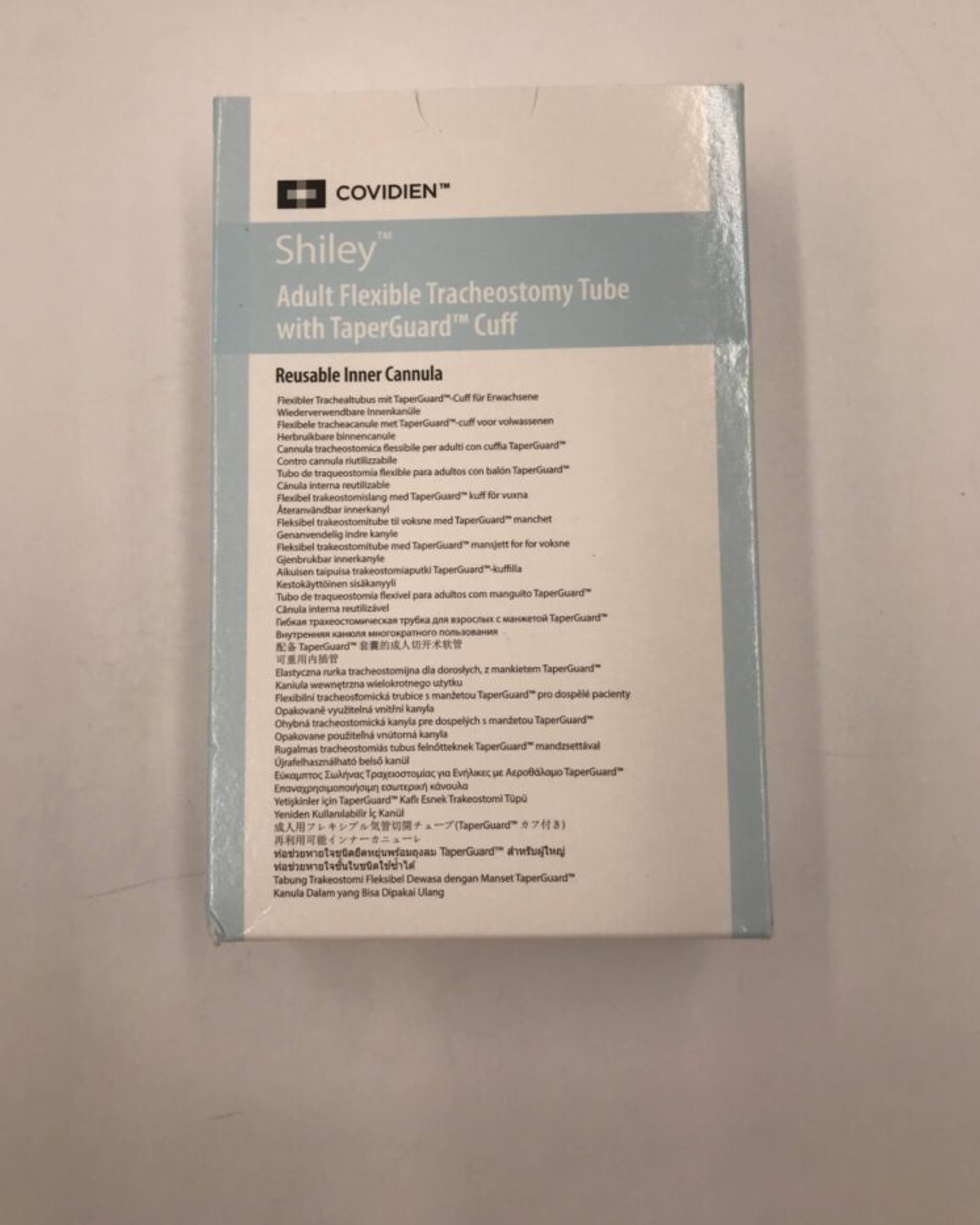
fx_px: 1088
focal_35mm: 30
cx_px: 487
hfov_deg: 48.5
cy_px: 557
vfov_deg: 58.7
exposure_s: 1/212
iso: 20
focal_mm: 3.99
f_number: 1.8
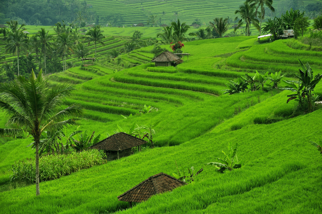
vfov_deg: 8.7
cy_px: 107
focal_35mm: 158
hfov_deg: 13.1
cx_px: 161
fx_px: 1407
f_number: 9
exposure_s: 1/60
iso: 200
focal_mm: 105
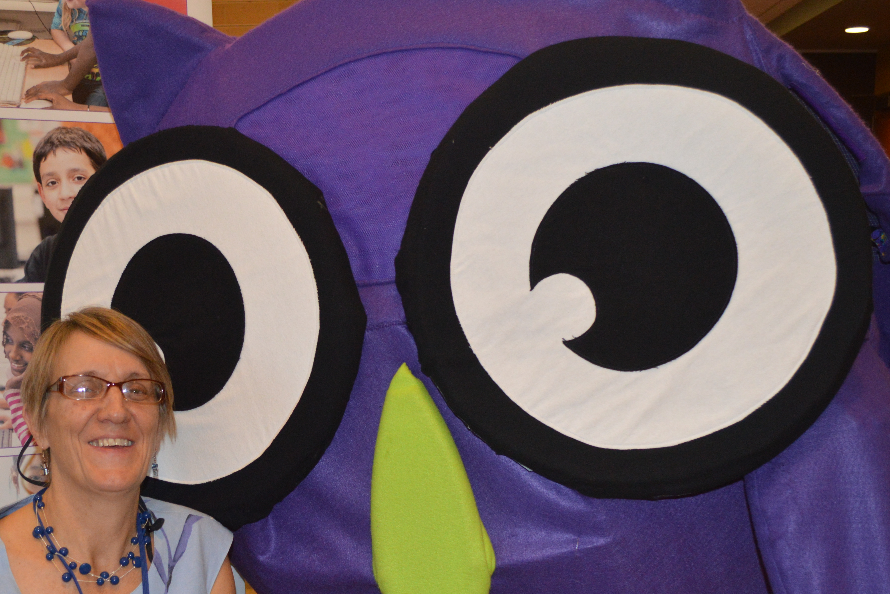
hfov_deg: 43.4
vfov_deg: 29.7
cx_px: 359
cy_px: 398
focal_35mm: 45
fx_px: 1112
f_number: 3.8
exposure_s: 1/60
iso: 900
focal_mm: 20
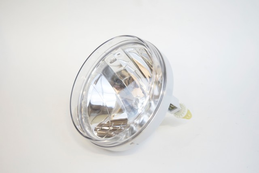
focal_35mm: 54
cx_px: 130
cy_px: 86
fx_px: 389
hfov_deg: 36.9
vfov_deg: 25.1
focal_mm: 36
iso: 900
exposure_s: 1/60
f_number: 4.8
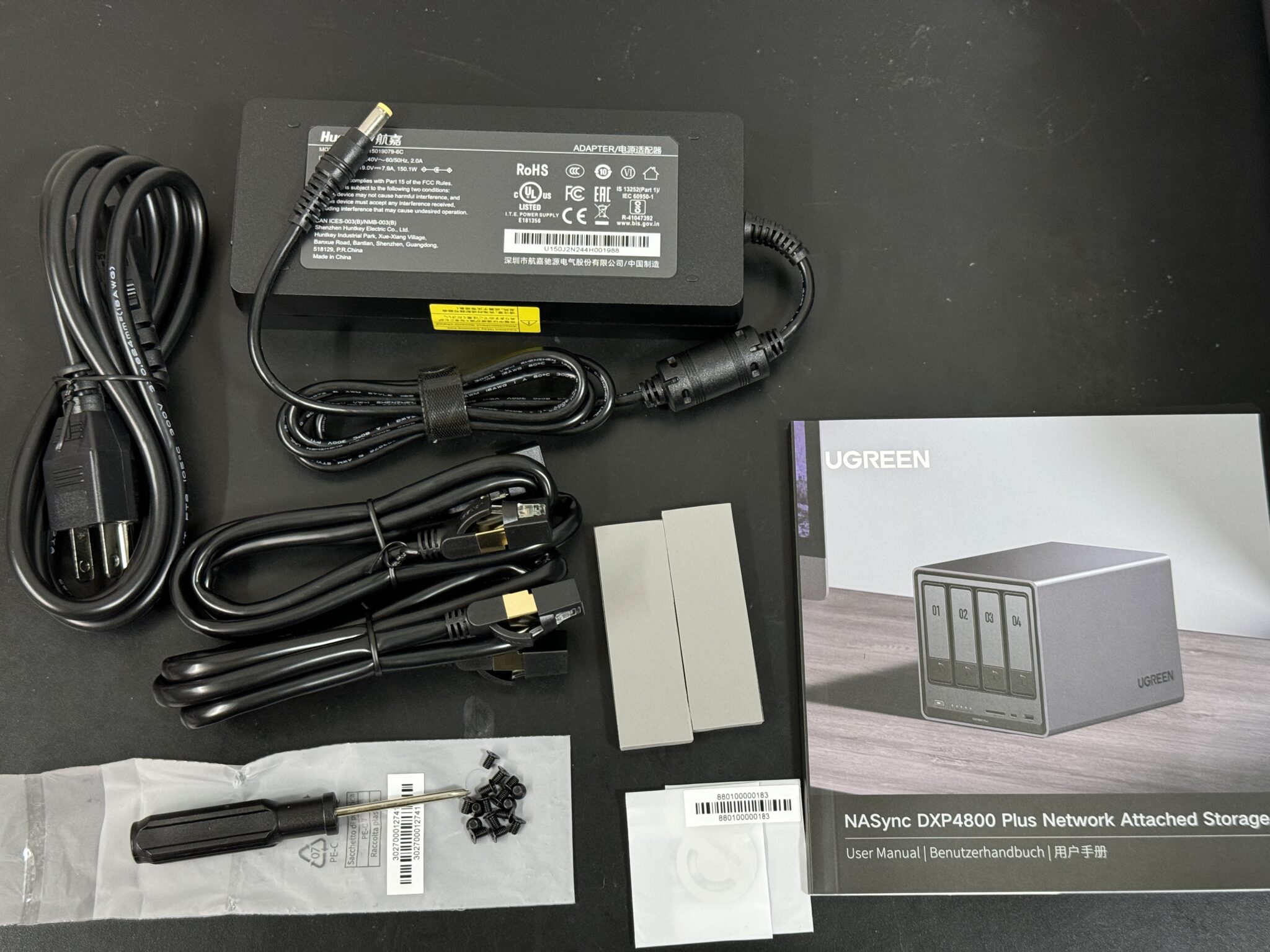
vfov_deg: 30.3
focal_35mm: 48
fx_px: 1761
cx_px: 635
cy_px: 476
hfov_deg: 39.7
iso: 250
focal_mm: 6.76
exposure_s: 1/50
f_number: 1.78
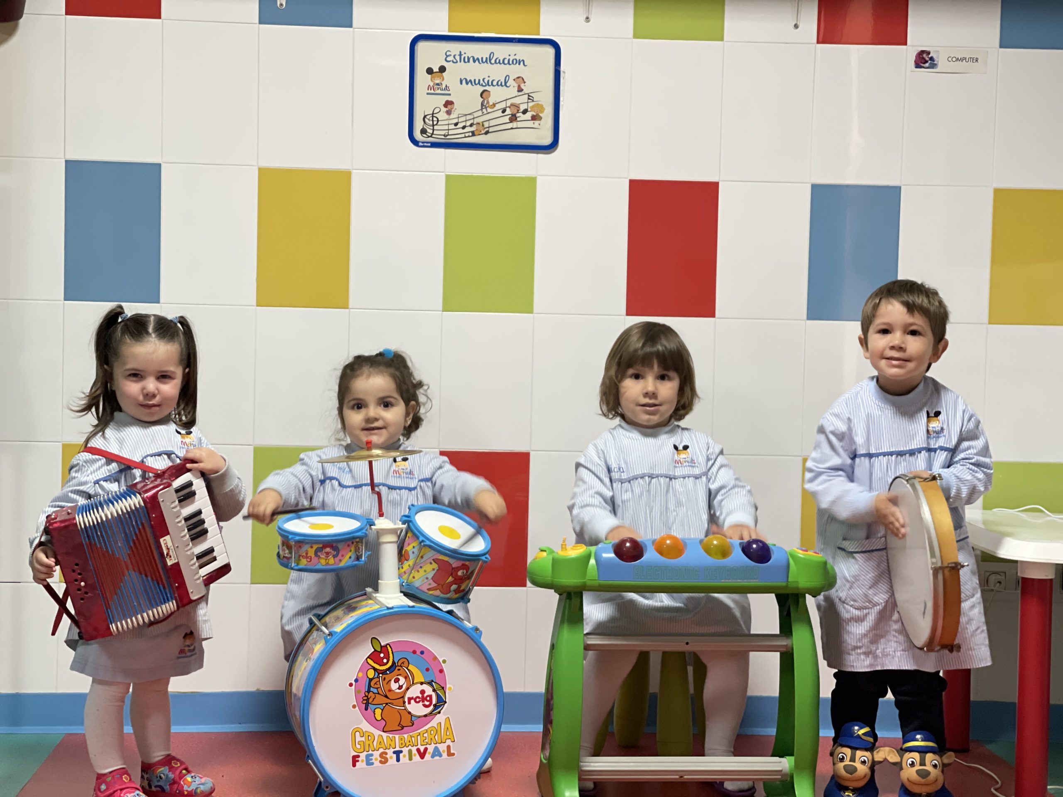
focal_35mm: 64
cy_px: 398
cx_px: 532
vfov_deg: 22.9
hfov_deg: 30.3
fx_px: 1965
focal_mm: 7.5
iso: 250
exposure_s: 1/33
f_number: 2.2
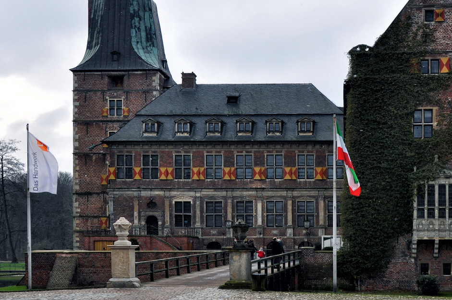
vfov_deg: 23.5
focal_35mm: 57
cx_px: 383
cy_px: 79
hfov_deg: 33.7
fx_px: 715
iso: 200
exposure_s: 1/200
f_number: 7.1
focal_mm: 22
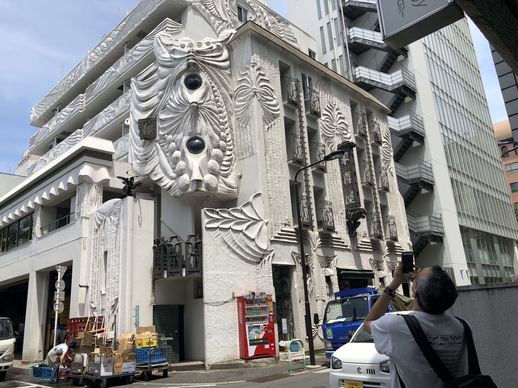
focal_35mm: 28
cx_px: 259
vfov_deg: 49.7
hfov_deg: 63.4
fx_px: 419
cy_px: 194
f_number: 1.8
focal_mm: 3.99
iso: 20
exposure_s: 1/1919
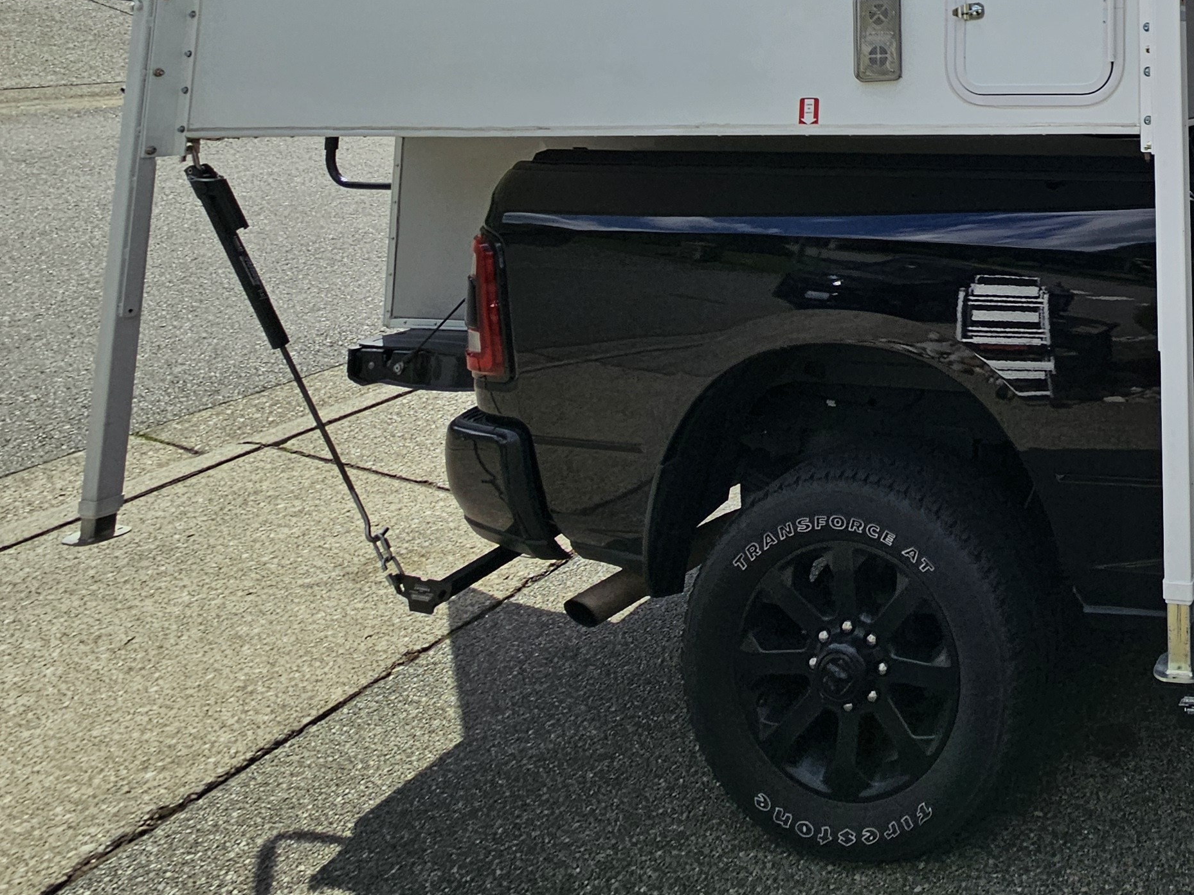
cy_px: -49
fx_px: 966
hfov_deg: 48.1
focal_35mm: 28
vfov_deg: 41.4
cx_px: 1275
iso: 50
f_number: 2.2
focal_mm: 2.2
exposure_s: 1/3009
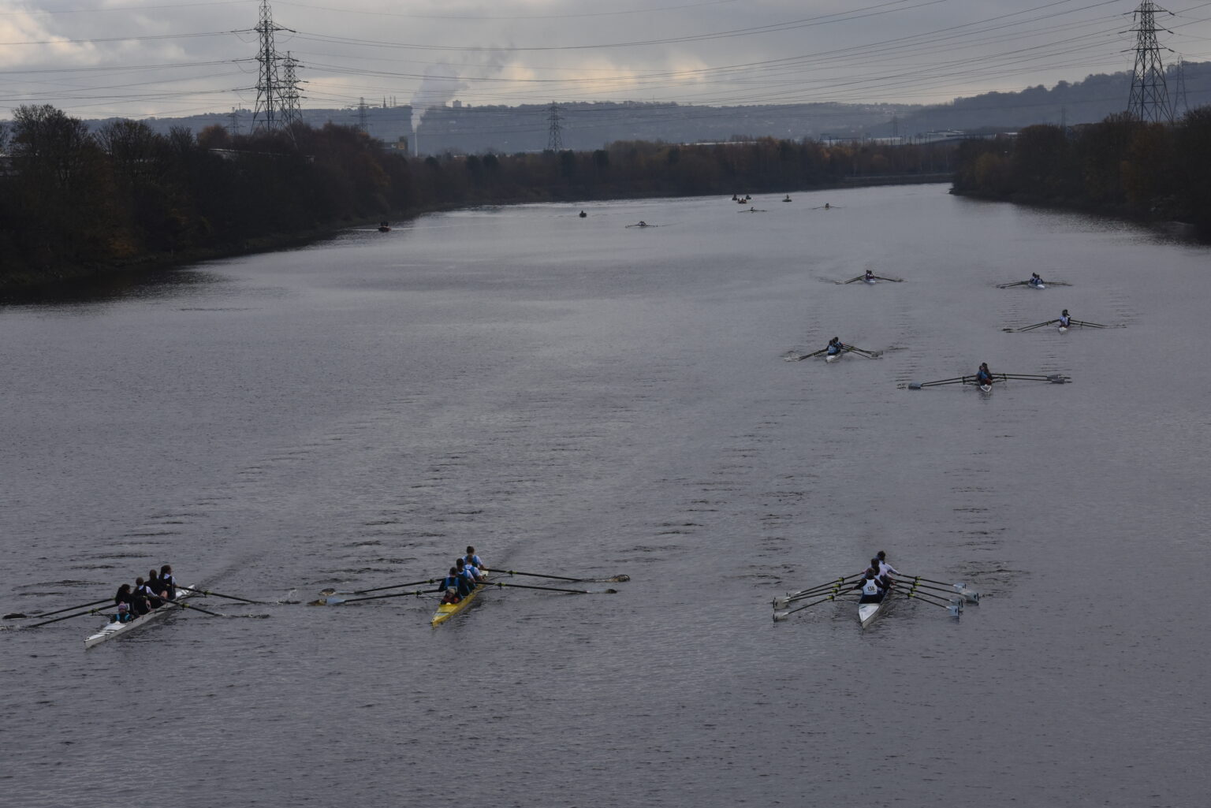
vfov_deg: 10.6
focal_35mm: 129
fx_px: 4340
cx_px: 606
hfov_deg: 15.9
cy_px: 404
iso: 640
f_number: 10
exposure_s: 1/640
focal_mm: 86
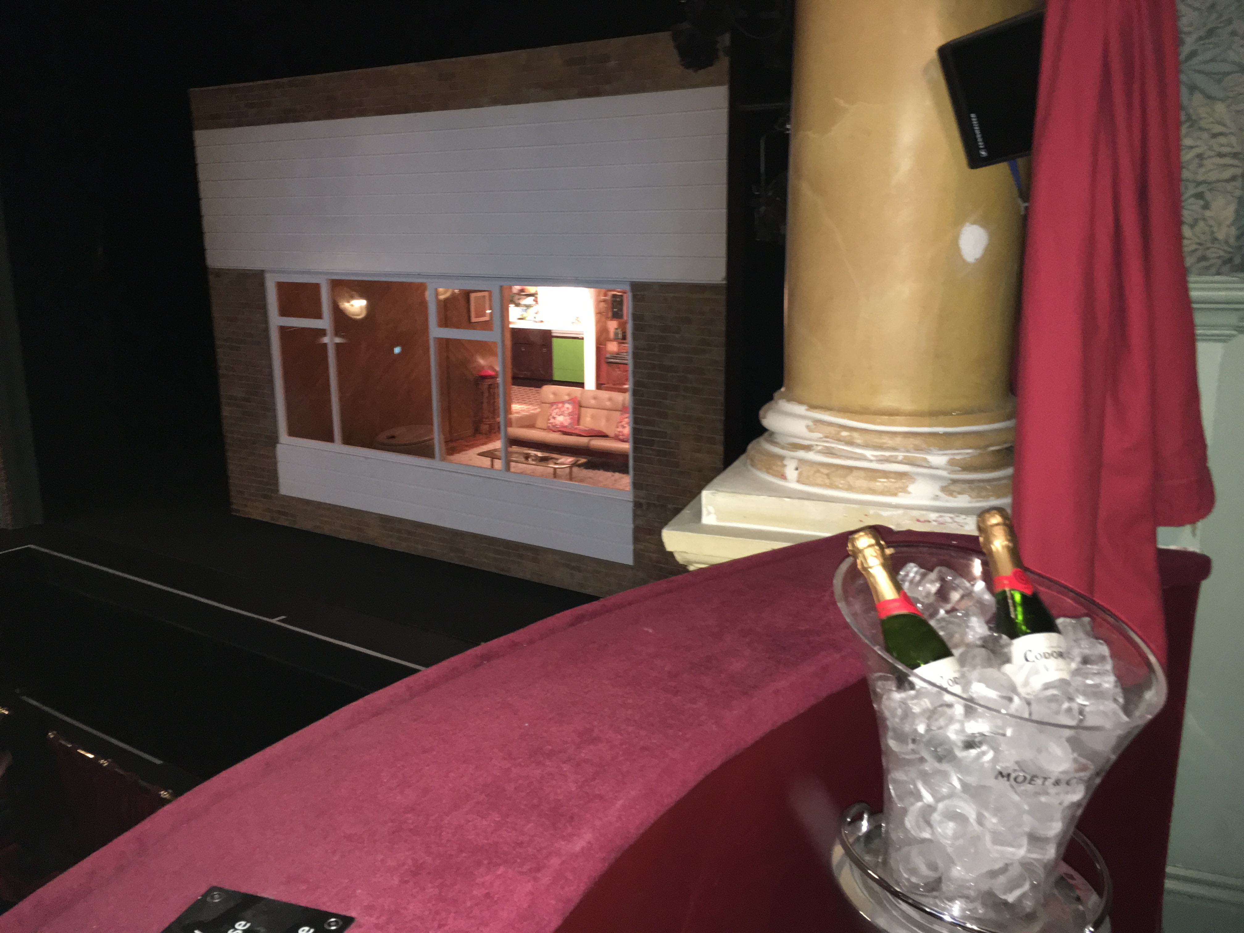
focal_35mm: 29
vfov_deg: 48.2
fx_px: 1042
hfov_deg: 61.7
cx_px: 622
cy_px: 466
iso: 200
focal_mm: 4.15
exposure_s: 1/17
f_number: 2.2
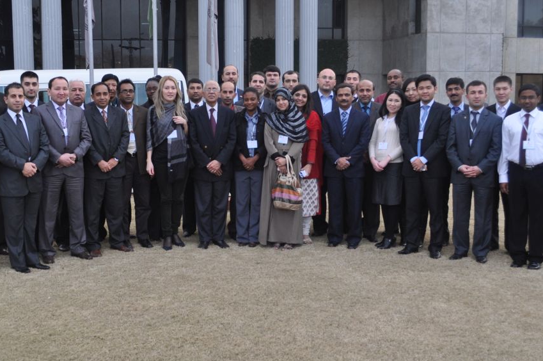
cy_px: 201
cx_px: 215
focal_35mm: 50
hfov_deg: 39.5
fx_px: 753
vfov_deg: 26.9
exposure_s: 1/125
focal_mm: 22
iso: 400
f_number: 5.6
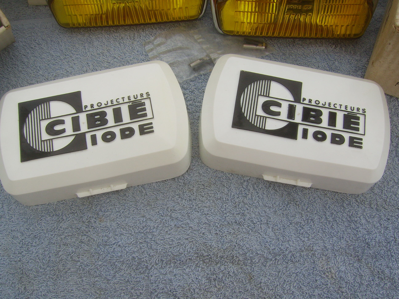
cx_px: 200
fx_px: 438
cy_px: 150
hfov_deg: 49.0
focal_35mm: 38
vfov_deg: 37.7
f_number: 6.4
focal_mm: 7.8
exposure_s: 1/125
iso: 50
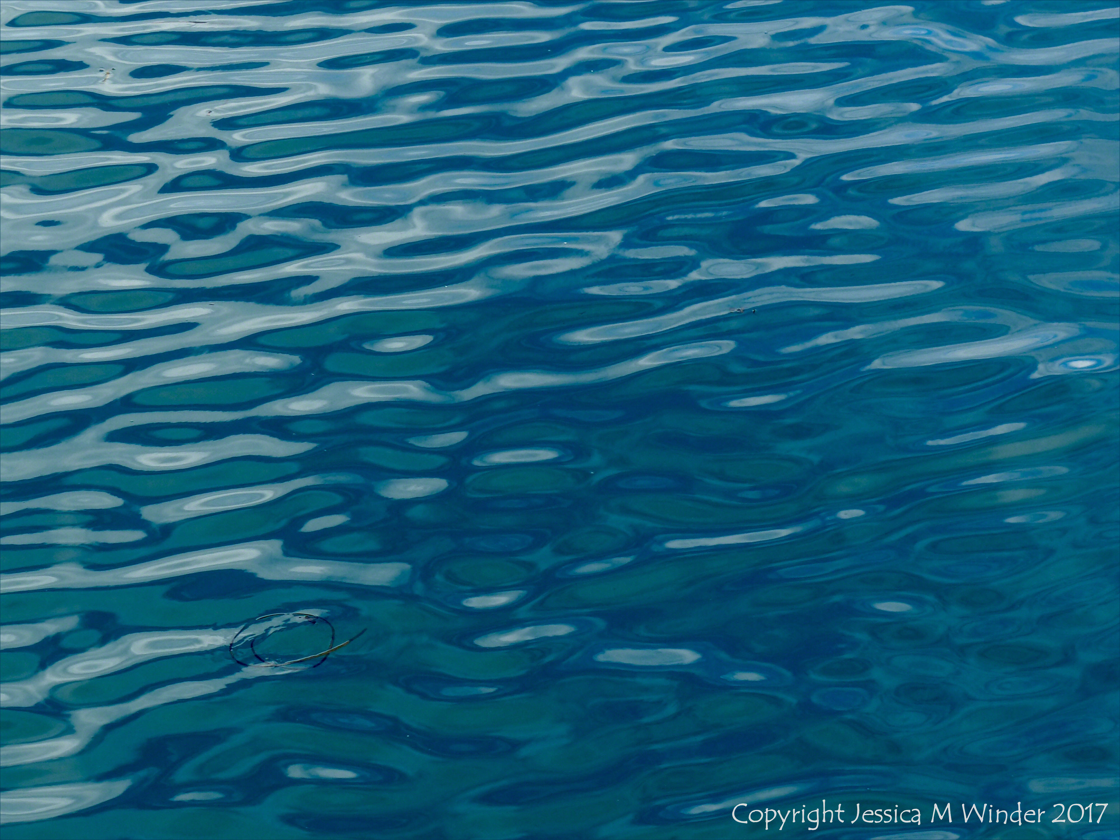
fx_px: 5501
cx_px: 560
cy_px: 420
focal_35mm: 170
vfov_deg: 8.7
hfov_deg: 11.6
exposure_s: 1/320
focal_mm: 30.6
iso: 160
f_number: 4
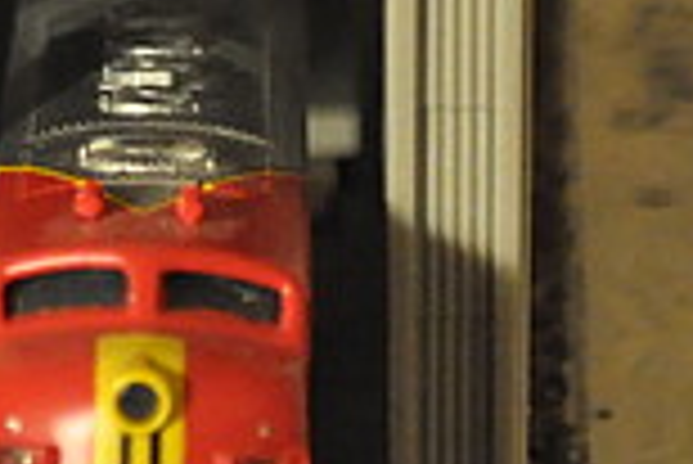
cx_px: -232
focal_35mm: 388
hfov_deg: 5.3
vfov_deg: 3.5
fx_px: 7476
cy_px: -34
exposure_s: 1/40
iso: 3200
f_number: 5.6
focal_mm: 50
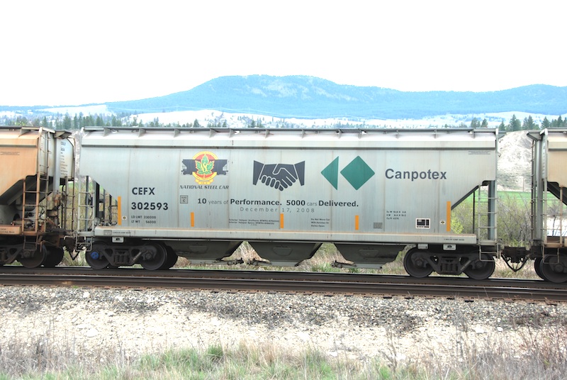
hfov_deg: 35.0
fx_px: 899
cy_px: 190
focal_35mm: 57
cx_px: 284
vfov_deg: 23.9
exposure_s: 1/125
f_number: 5.6
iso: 100
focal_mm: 38
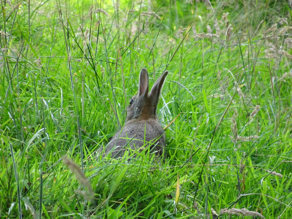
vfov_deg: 2.1
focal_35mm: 711
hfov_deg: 2.8
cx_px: 146
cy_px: 110
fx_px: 5998
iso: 500
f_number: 6.3
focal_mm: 121.49
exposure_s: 1/250
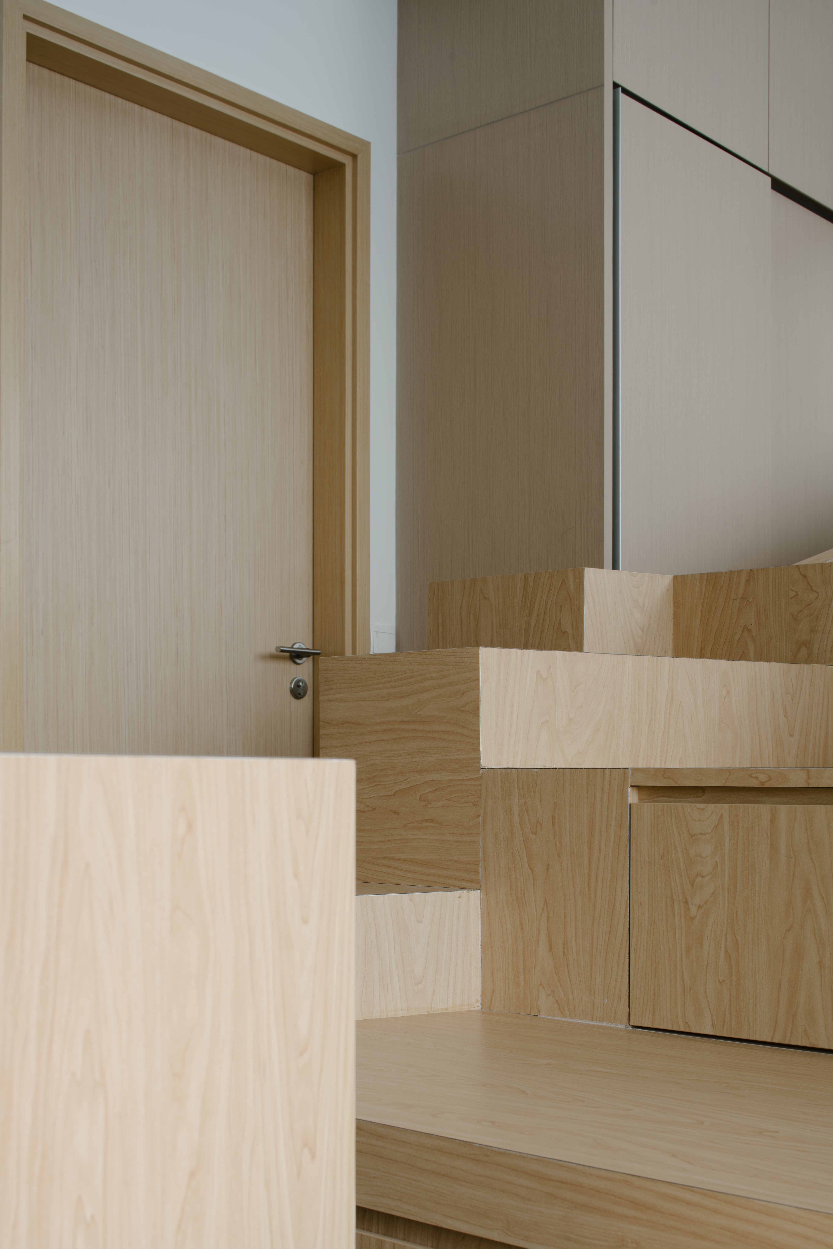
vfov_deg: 43.6
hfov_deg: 29.9
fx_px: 1561
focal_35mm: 45
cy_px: 624
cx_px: 416
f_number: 11
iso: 50
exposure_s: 5
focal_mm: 45
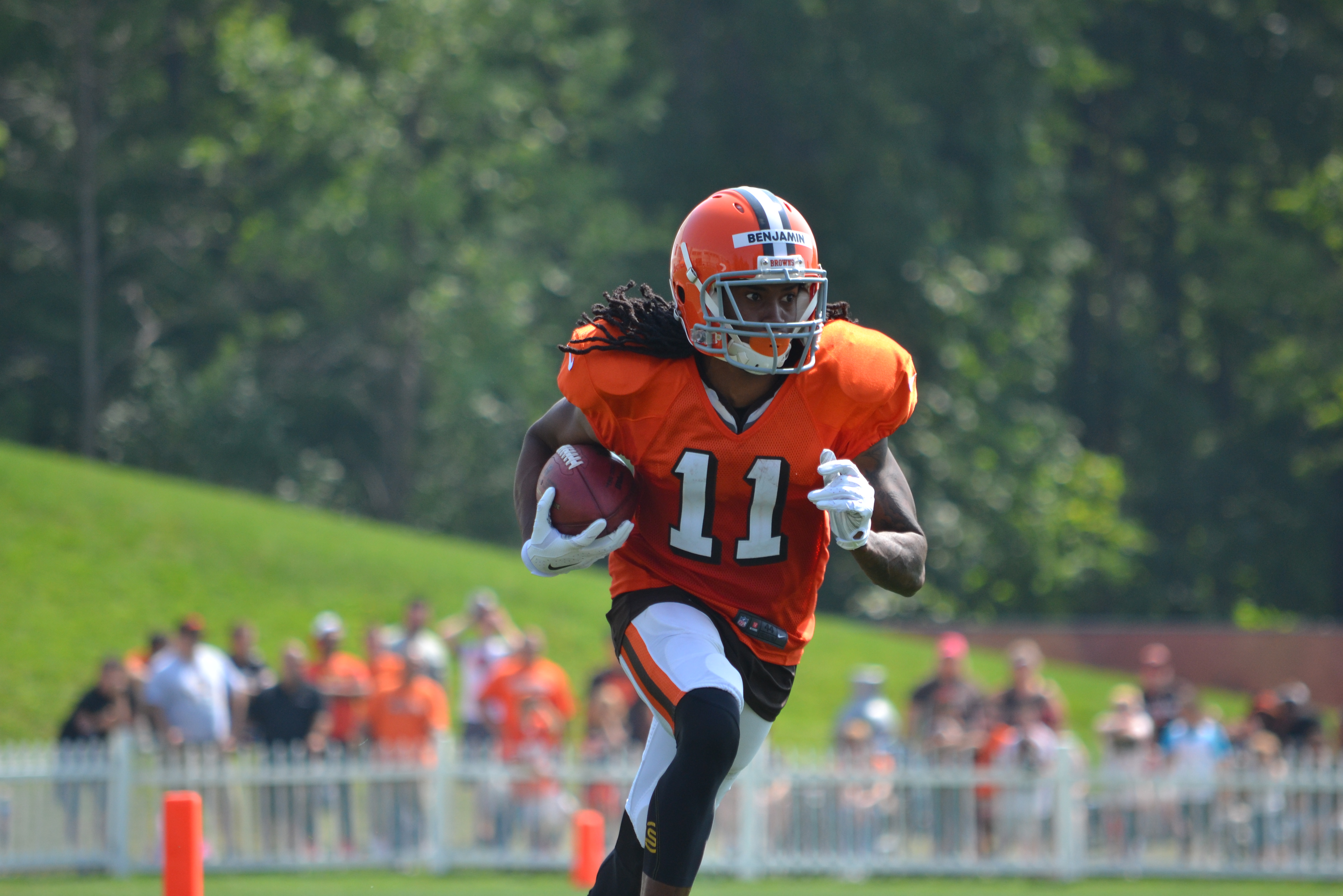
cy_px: 448
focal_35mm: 450
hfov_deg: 4.6
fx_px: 16786
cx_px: 672
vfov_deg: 3.1
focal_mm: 300
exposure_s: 1/800
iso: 400
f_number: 5.6
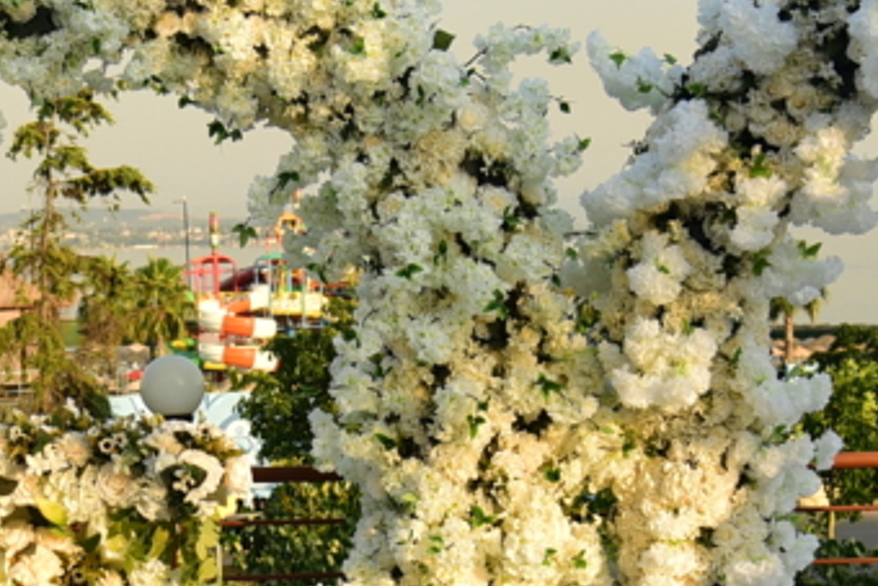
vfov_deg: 13.1
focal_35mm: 105
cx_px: 183
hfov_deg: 19.3
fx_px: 2562
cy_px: 328
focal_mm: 31
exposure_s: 1/800
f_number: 4
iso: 200
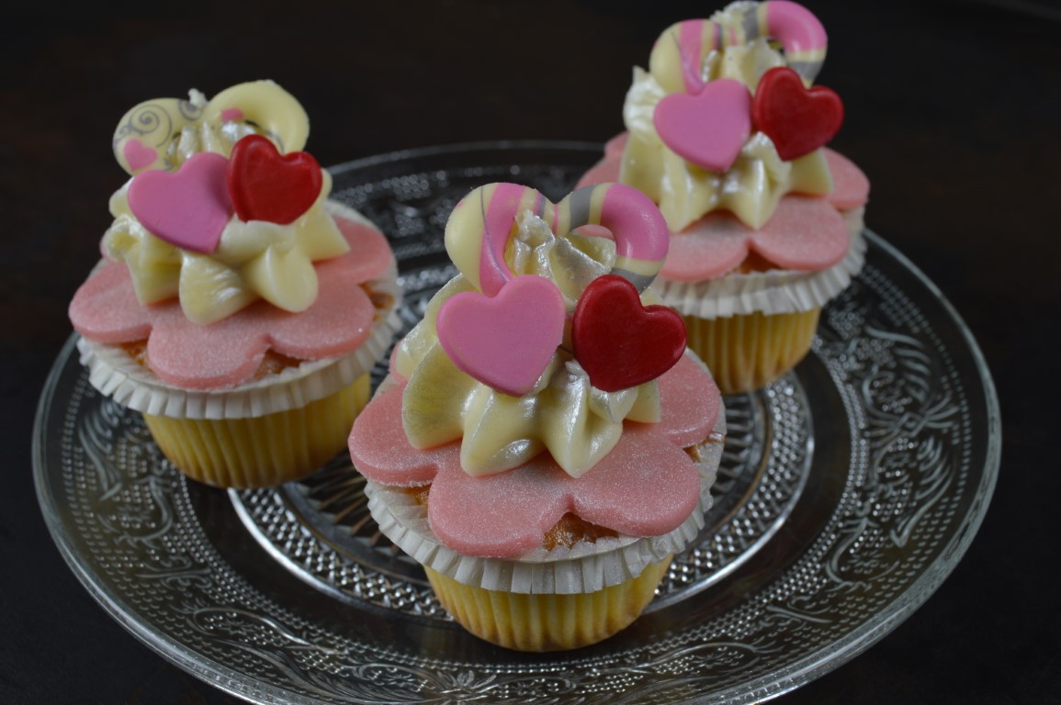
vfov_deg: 26.4
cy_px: 352
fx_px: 1502
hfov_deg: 38.9
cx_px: 530
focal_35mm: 51
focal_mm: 34
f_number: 8
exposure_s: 1/8
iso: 100
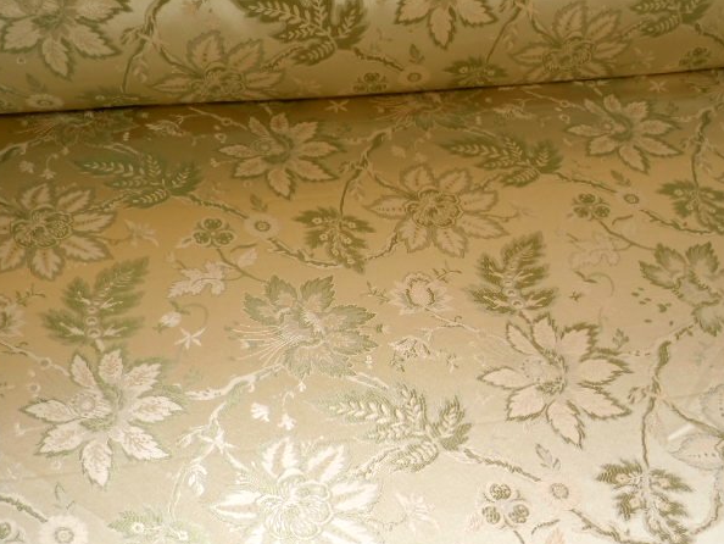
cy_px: 288
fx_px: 879
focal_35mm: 42
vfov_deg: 34.4
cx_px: 377
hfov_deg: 44.8
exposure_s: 1/80
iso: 160
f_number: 4.3
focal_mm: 6.9
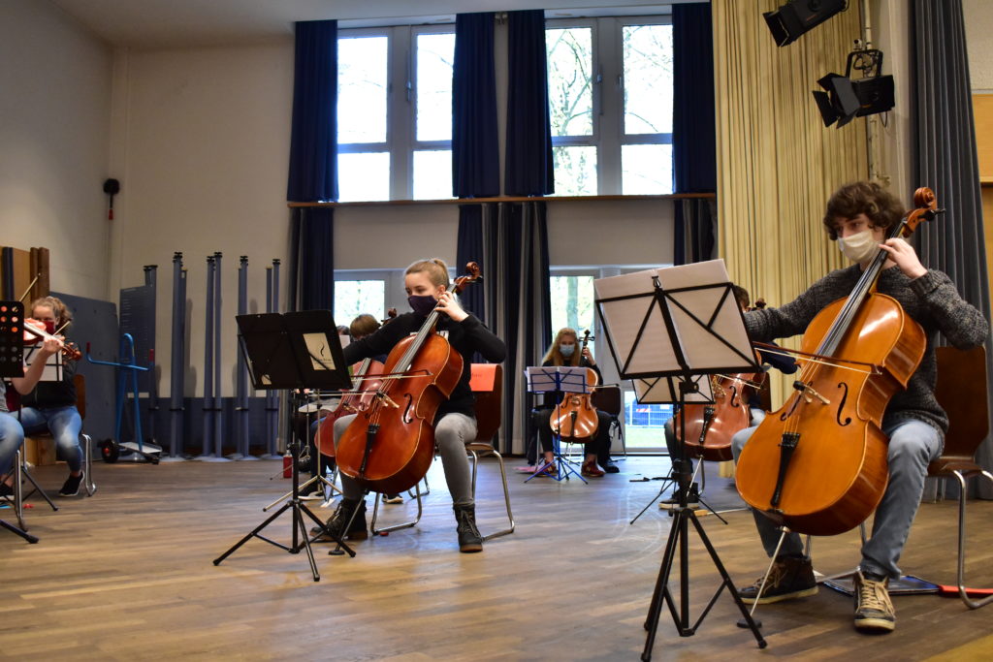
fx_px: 952
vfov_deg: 38.4
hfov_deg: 55.1
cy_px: 331
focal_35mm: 34
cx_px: 496
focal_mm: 23
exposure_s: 1/125
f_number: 4.5
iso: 1600
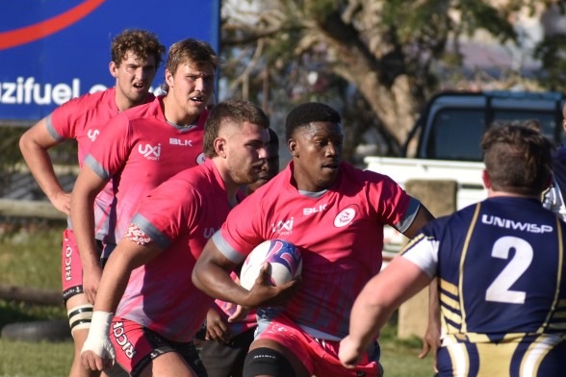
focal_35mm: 647
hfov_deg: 3.2
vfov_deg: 2.1
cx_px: 331
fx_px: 10171
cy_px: 258
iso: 200
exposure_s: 1/1000
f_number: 5.6
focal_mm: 220
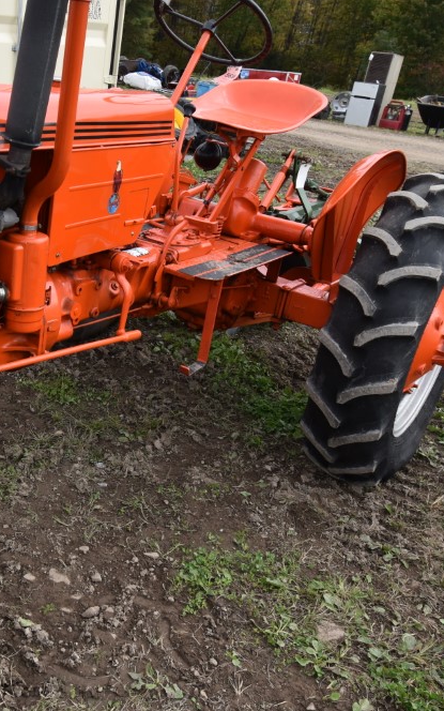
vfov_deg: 58.1
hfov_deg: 36.1
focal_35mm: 33
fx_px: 639
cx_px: 48
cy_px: 347
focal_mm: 14
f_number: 8
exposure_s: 1/250
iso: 200
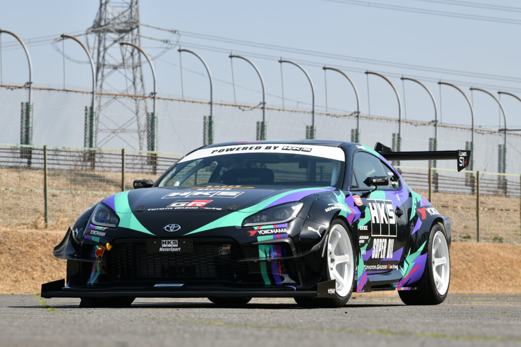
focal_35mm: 180
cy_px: 174
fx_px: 2605
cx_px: 260
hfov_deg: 11.4
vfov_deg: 7.6
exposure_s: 1/250
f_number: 10
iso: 100
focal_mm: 180
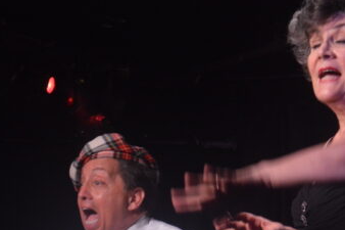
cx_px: 205
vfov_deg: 11.2
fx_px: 1168
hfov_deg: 16.8
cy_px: 190
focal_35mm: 122
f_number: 5.3
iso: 1600
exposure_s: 1/30
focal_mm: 45
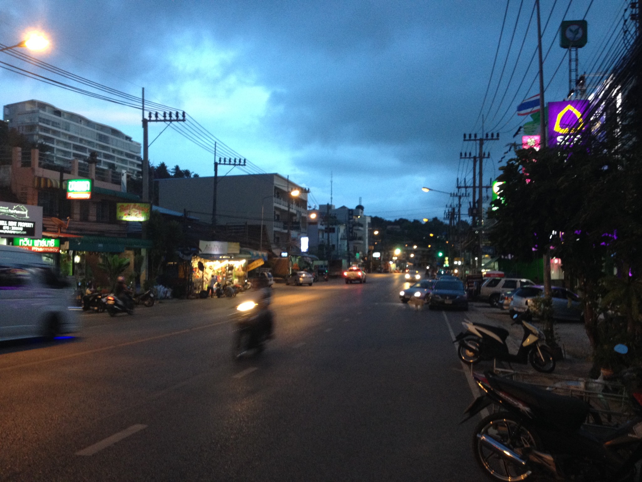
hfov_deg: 52.6
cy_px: 241
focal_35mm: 35
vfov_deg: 40.7
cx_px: 321
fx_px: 649
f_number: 2.4
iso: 200
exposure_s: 1/20
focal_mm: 4.28
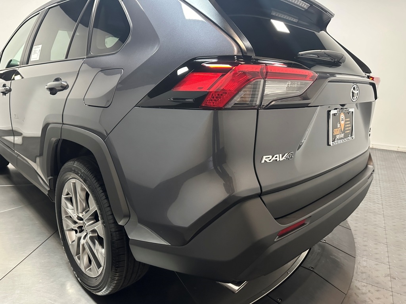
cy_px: 152
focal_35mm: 24
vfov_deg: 56.8
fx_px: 281
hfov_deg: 71.6
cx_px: 203
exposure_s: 1/60
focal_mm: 6.86
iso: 800
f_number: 1.78
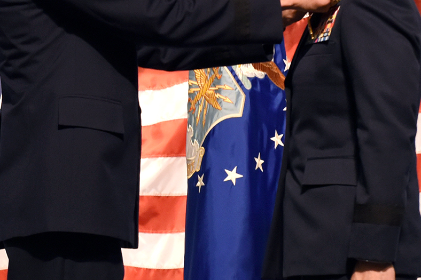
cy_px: 46
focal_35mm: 128
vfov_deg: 10.7
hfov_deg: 16.0
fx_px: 1496
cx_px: 214
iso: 1250
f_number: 4.5
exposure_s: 1/80
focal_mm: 56
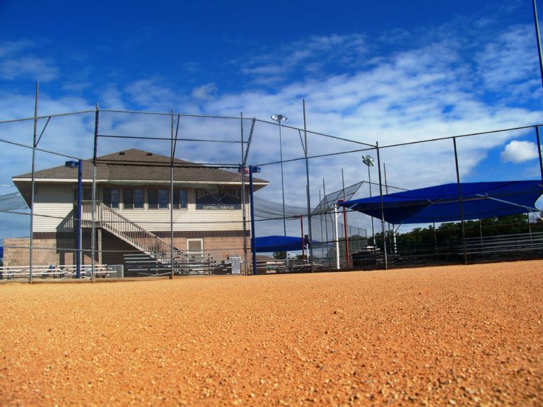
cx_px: 272
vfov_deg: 42.9
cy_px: 204
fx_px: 518
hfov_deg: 55.4
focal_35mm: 33
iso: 64
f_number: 4
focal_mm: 5.85
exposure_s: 1/800
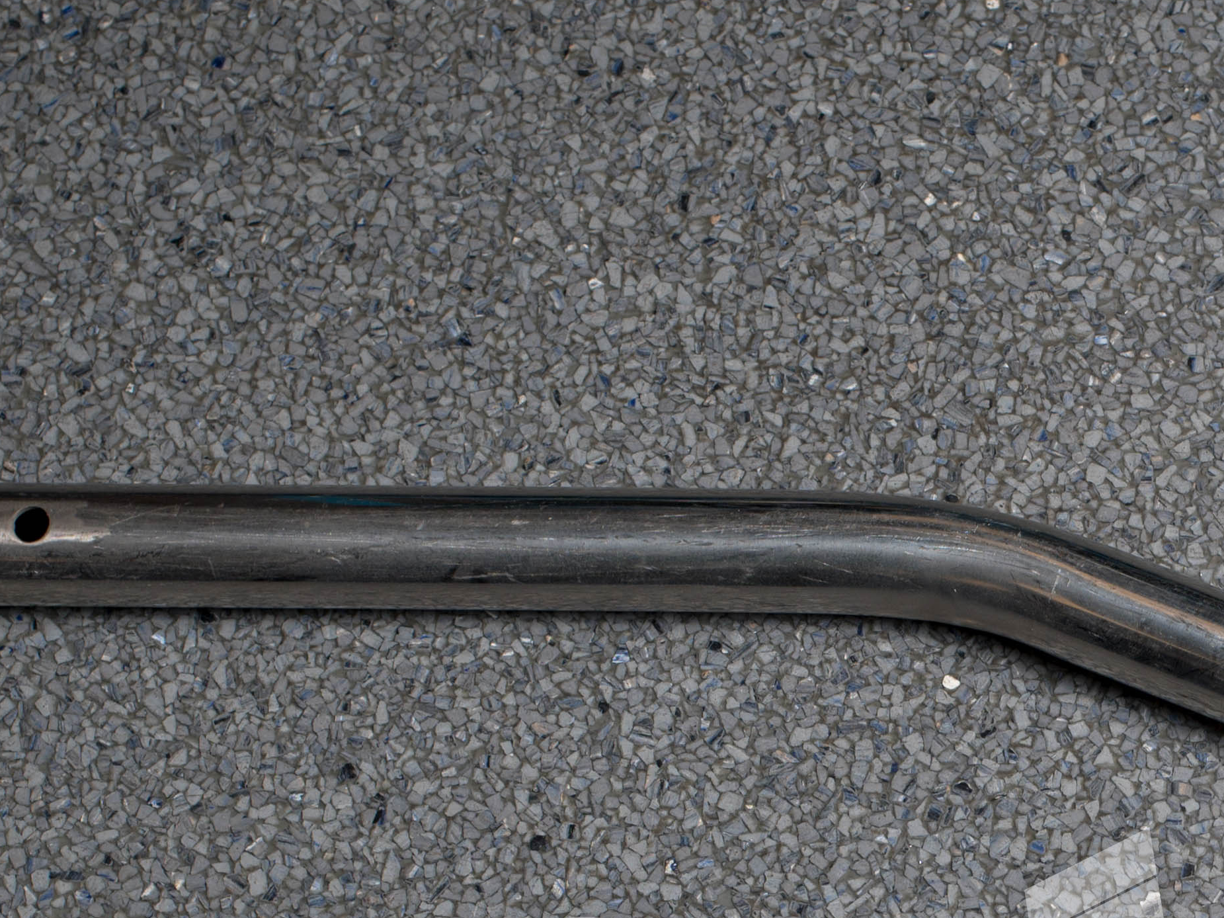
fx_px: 5551
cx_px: 1162
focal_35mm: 157
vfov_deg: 9.3
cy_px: 1056
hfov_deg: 12.5
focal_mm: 50
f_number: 8
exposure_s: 1/200
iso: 100
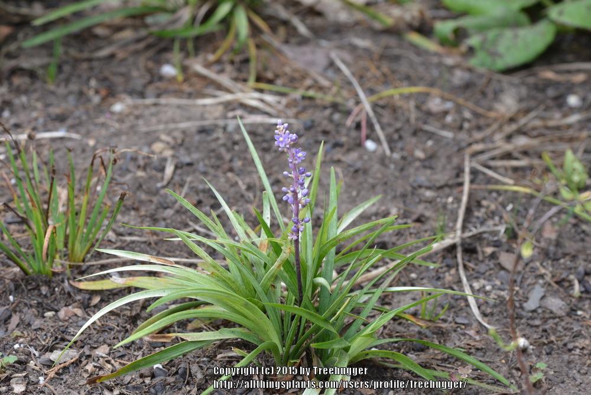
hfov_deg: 19.4
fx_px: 1725
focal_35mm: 105
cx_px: 296
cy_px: 198
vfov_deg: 13.1
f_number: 11
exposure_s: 1/500
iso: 2500
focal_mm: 105
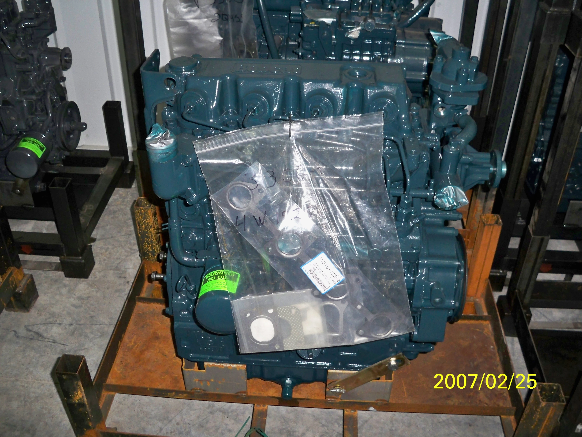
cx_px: 291
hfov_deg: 52.6
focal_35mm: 35
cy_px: 218
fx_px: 588
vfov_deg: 40.7
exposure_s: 1/60
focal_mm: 6.3
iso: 200
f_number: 3.1
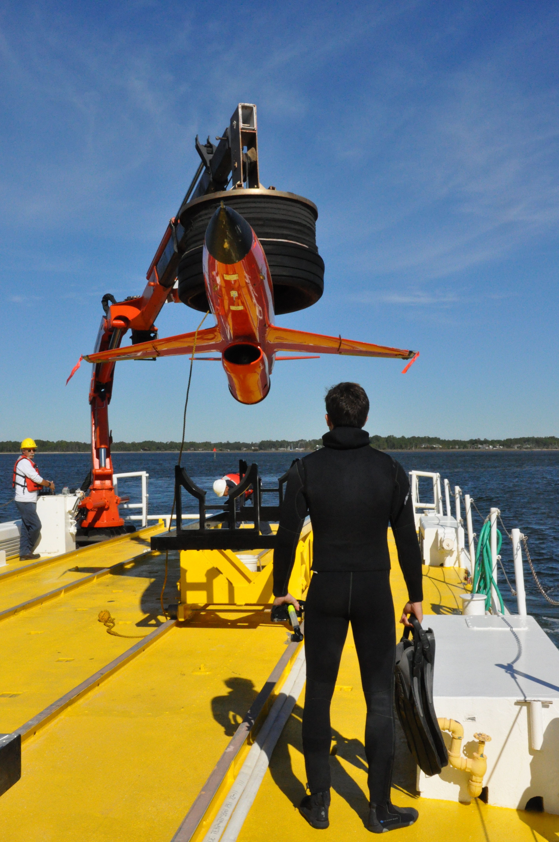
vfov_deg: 49.6
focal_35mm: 39
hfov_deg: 34.1
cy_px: 421
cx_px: 280
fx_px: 911
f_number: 18
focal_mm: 26
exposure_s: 1/1250
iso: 2000
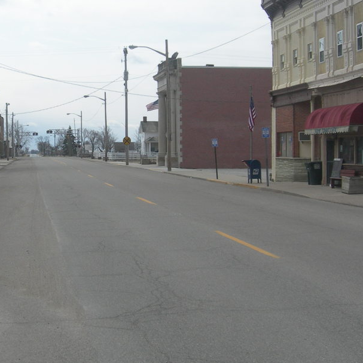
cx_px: 105
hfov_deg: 25.1
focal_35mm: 68
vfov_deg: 25.3
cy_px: 158
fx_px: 807
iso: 50
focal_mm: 7.8
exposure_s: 1/767
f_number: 4.8
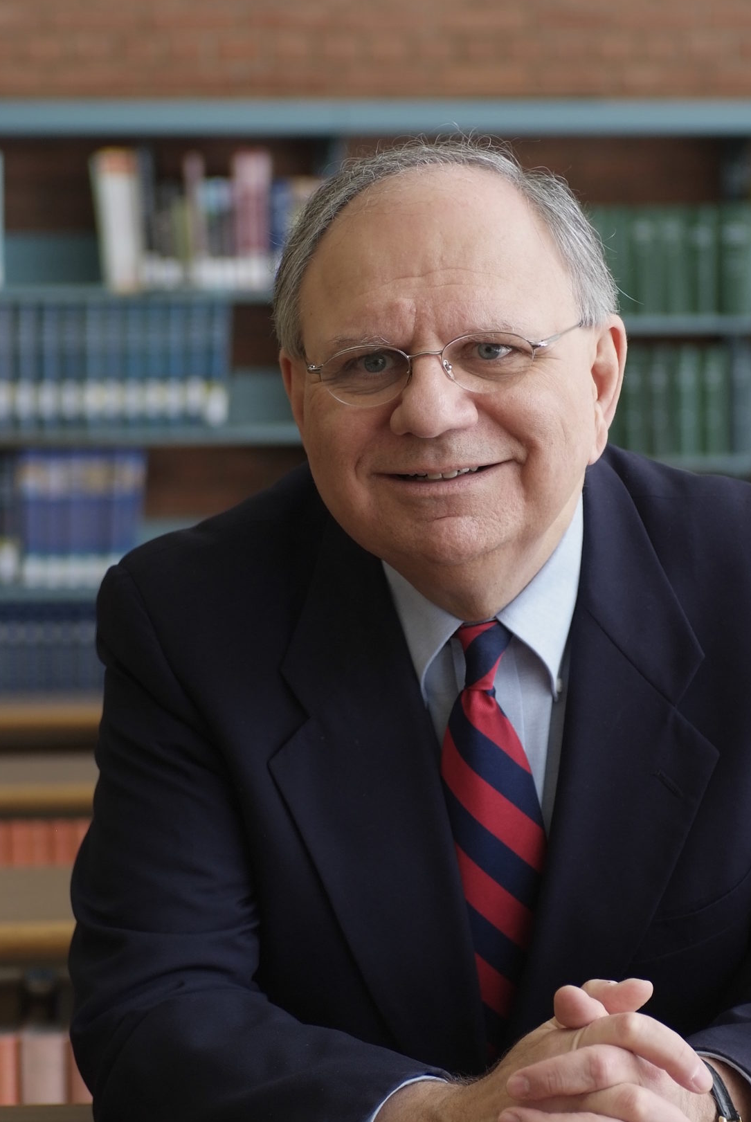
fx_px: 3776
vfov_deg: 16.9
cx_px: 413
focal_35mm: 121
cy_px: 614
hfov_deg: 11.4
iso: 400
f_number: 4
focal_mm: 70
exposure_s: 1/125
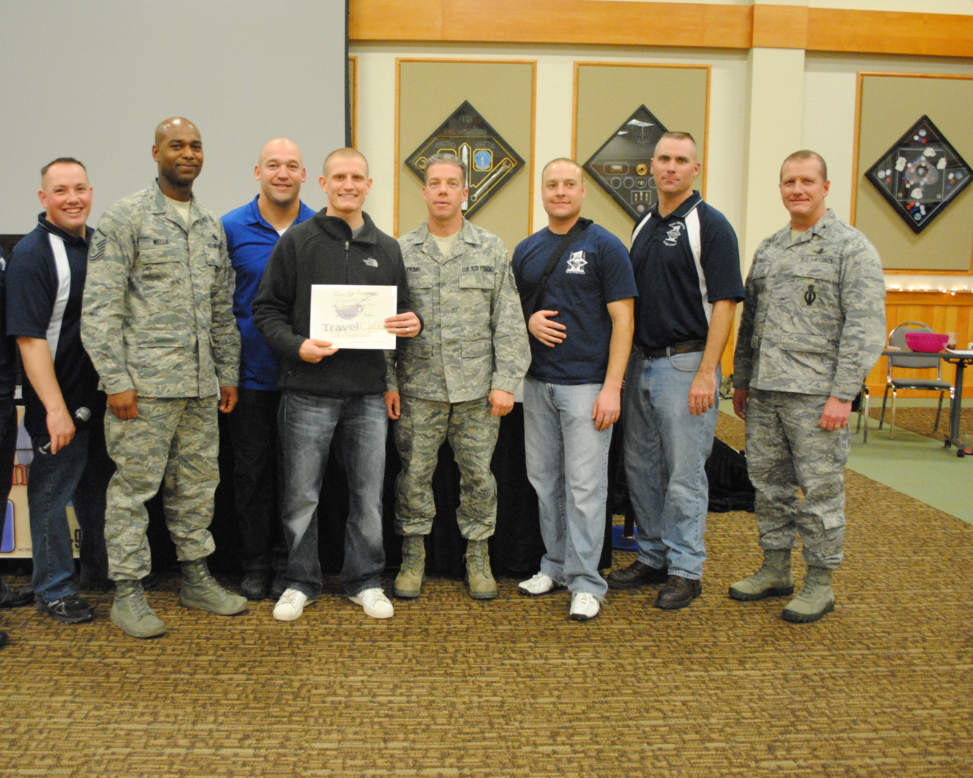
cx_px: 388
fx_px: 979
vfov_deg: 43.4
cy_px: 387
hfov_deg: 52.5
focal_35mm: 34
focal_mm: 20
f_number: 3.8
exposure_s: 1/25
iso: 1600
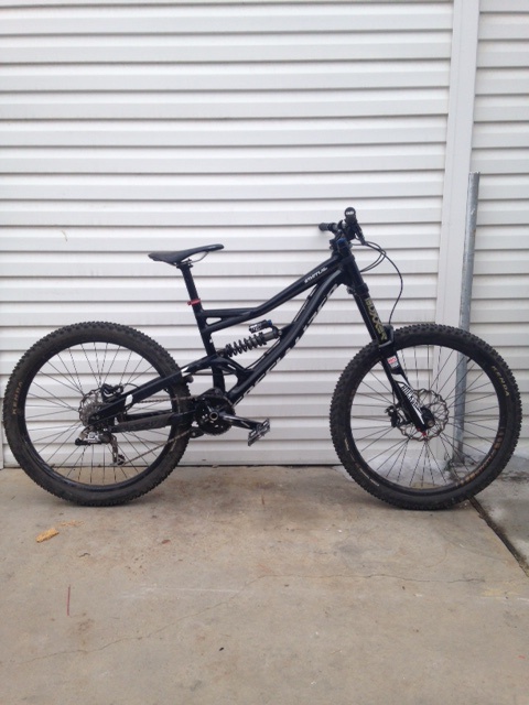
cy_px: 352
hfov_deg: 42.9
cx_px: 264
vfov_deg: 55.4
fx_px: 672
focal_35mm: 33
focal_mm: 4.12
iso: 50
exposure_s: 1/120
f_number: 2.4
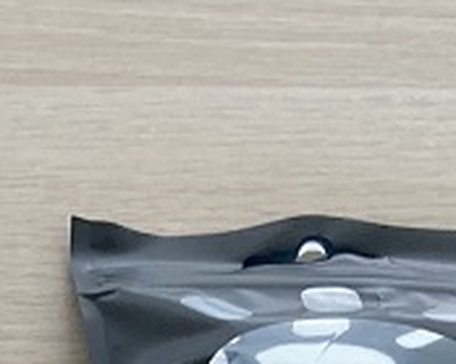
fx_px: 2563
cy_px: 1097
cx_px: -262
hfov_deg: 9.8
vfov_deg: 7.2
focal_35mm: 190
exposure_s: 1/90
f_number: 1.8
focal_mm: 3.99
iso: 80
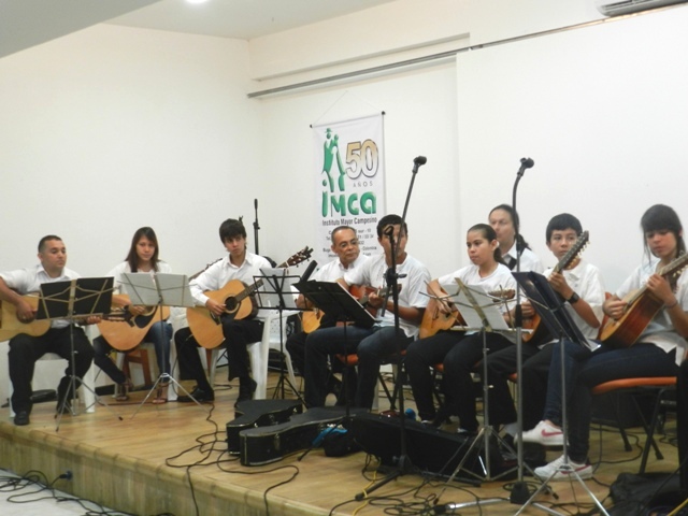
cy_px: 258
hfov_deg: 36.2
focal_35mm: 53
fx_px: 1053
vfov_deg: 27.5
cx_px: 344
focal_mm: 9.4
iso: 400
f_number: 4.4
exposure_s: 1/8
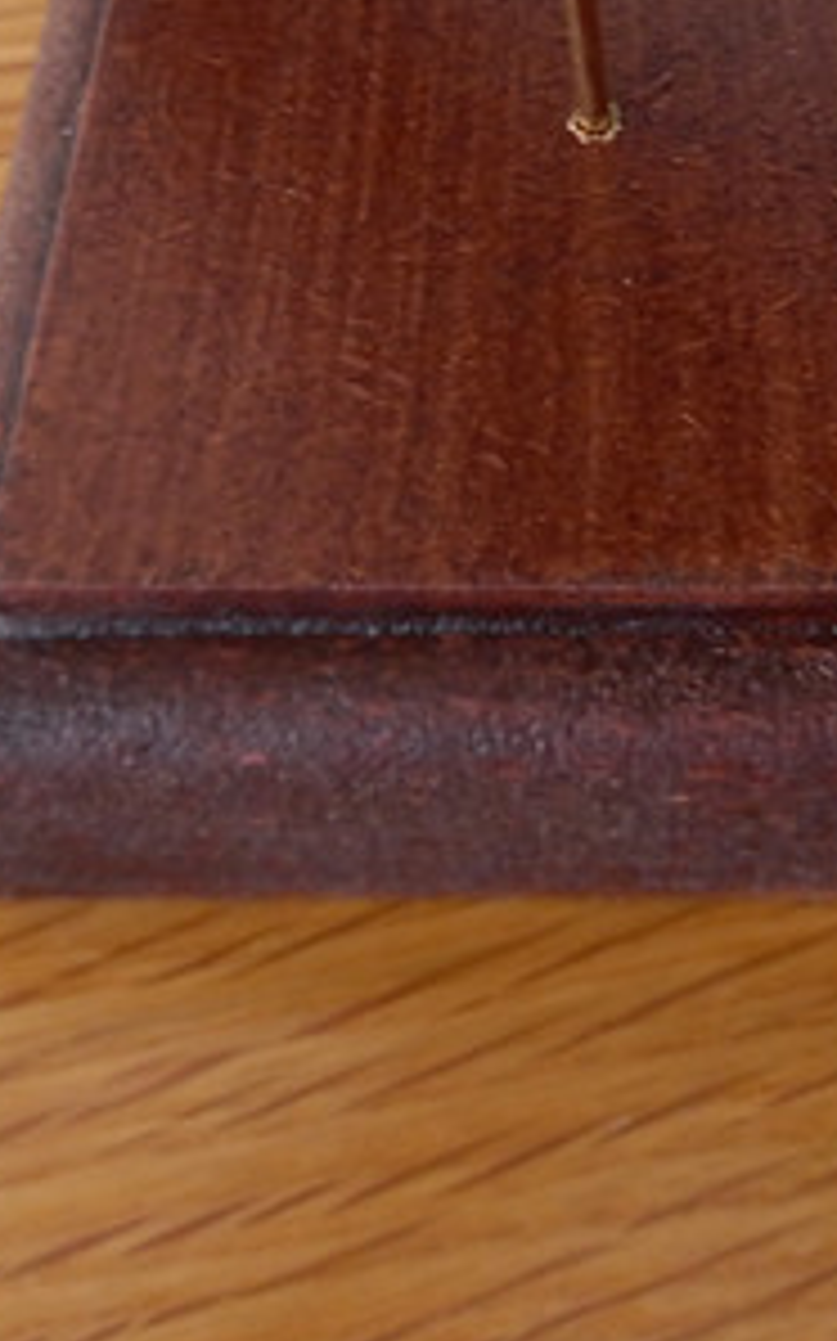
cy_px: -225
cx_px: 677
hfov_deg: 13.7
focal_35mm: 95
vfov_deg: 20.6
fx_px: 3471
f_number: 2
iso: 80
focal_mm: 4.6
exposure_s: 1/60
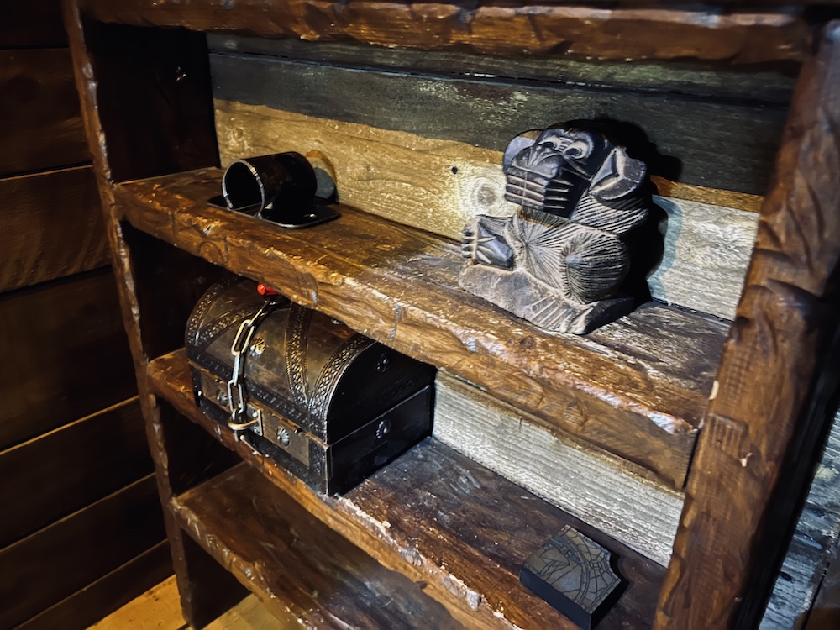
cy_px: 315
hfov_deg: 67.3
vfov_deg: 53.1
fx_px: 631
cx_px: 420
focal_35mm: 26
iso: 1000
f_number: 1.5
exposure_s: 1/9
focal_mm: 5.7
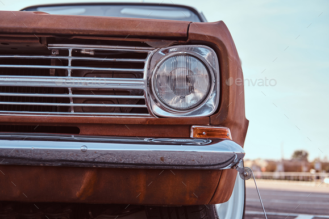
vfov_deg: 25.1
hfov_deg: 36.9
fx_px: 493
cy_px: 108
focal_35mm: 54
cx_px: 164
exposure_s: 1/500
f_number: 2.8
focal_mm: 35
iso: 160
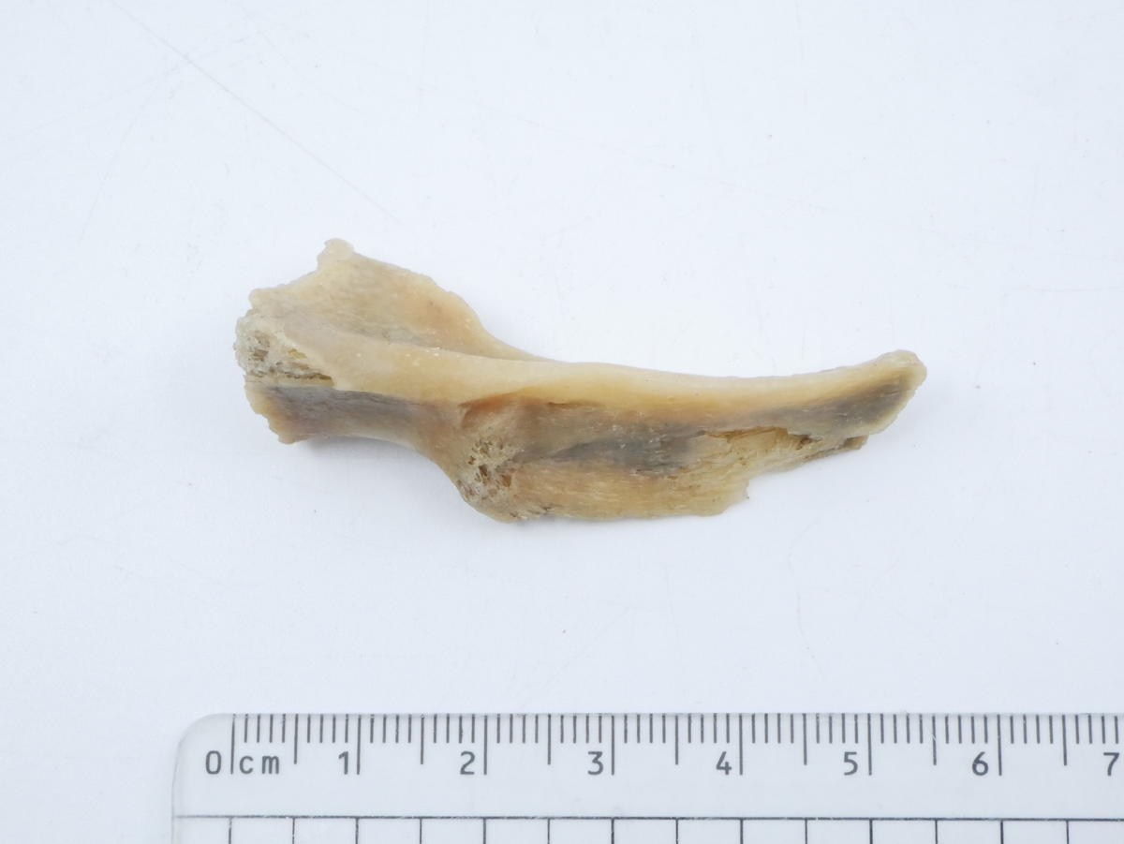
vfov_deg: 18.9
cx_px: 562
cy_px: 422
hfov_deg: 25.0
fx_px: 2534
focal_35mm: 78
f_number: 22
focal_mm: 39
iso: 3200
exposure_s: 1/80
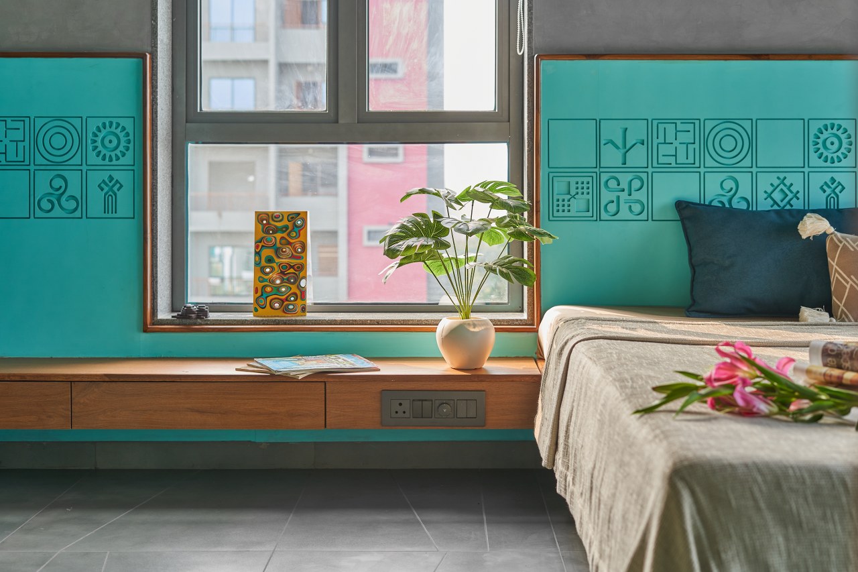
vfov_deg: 27.0
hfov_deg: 39.6
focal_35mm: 50
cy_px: 286
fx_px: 1191
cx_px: 429
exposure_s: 1/50
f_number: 4
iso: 160
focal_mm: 50
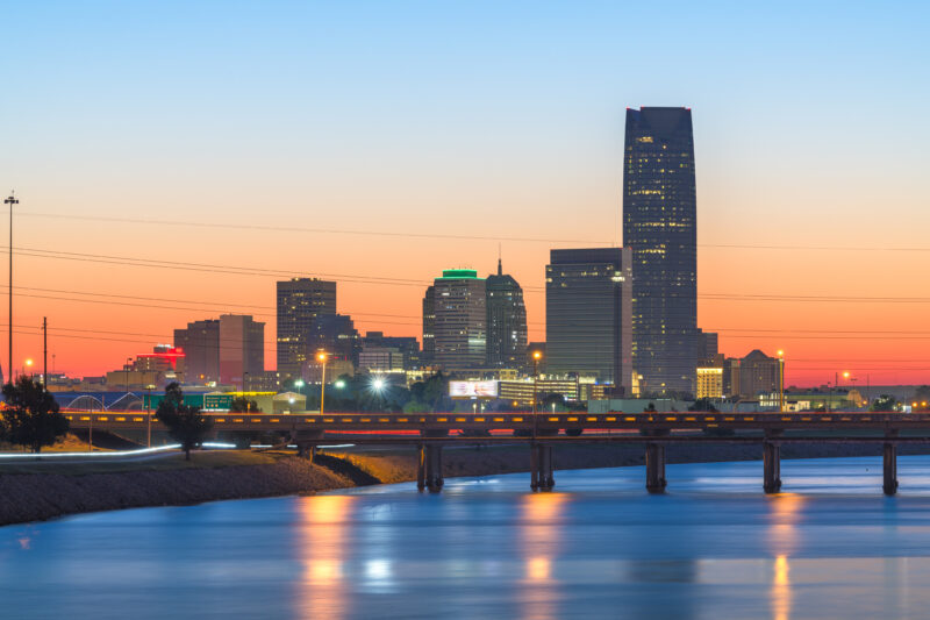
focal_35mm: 160
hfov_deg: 12.8
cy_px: 310
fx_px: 4132
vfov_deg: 8.6
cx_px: 465
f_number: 9
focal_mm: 160
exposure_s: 30
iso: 100
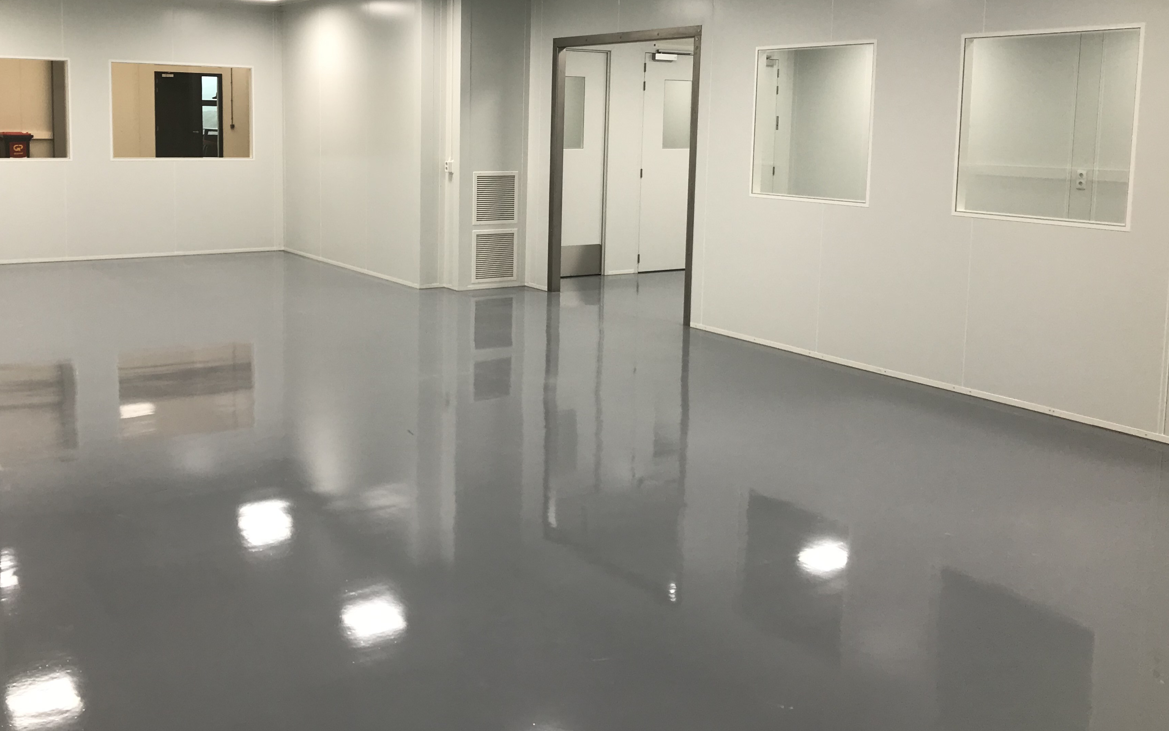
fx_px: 1115
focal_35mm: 35
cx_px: 523
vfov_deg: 35.9
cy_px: 246
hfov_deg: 55.2
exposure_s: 1/47
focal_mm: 3.99
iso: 20
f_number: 1.8
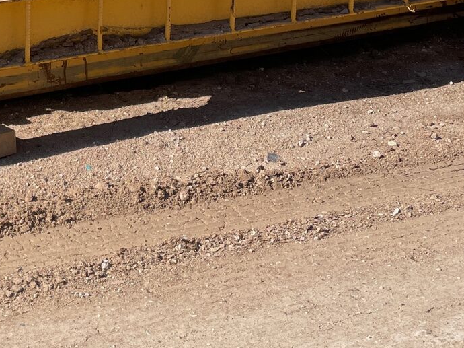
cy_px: -68
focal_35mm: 76
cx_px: -18
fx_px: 1018
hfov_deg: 24.3
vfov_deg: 18.4
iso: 32
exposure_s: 1/3040
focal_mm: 4.2
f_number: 1.6
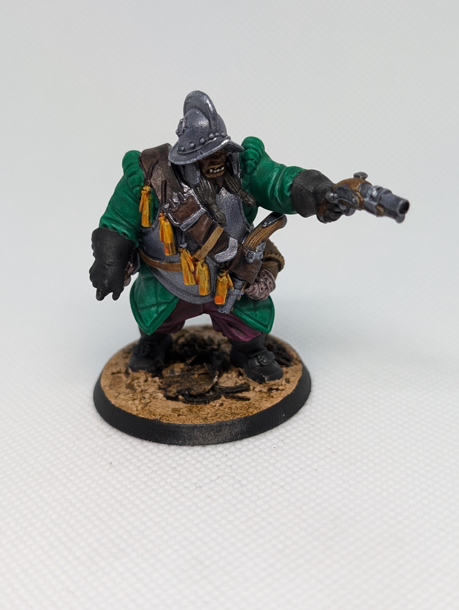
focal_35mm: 49
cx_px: 230
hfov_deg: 29.7
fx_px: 864
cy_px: 305
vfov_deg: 38.9
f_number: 1.68
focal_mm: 6.9
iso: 31
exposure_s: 1/48.4
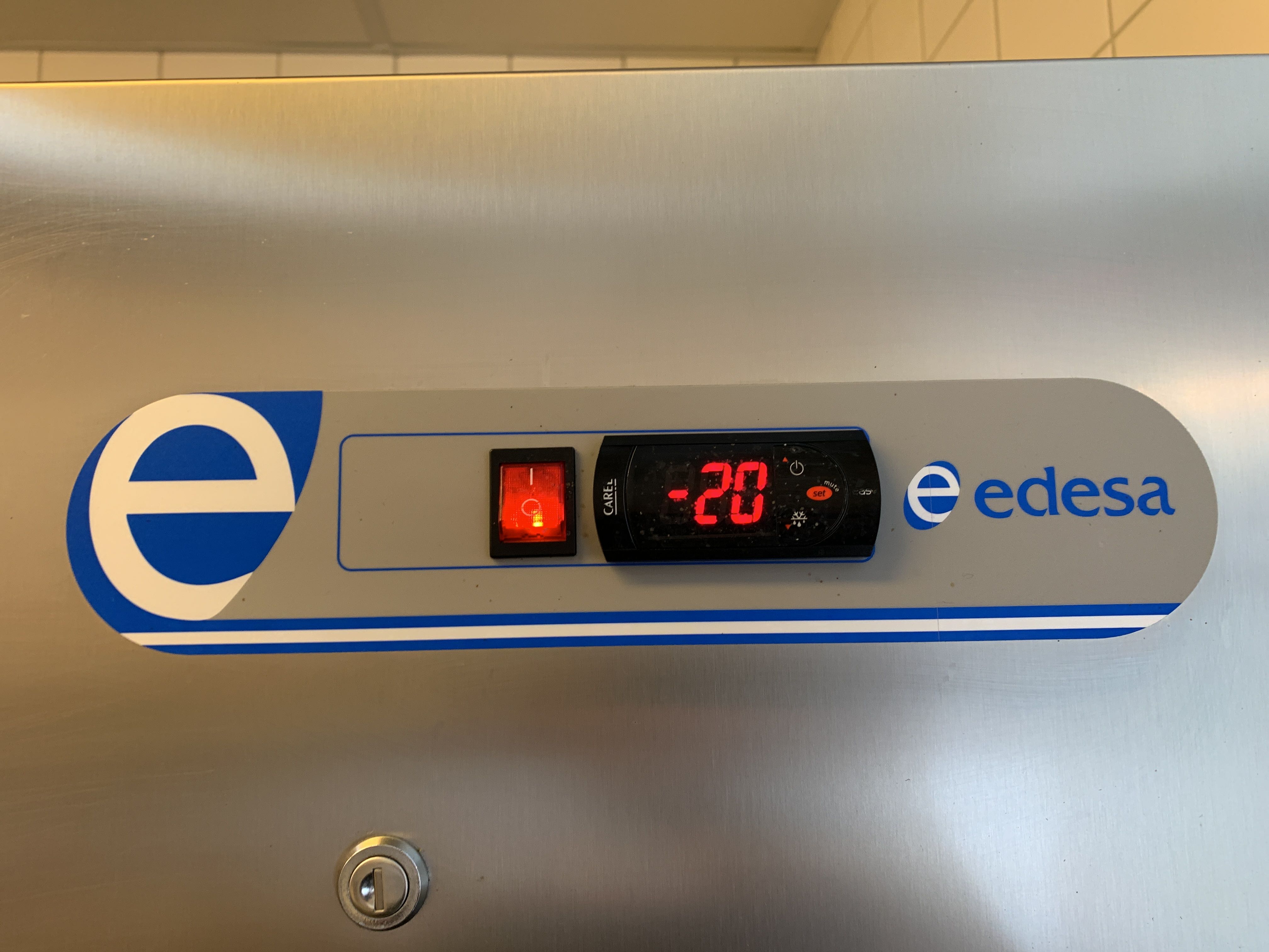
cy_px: 476
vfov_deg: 53.1
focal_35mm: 26
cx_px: 634
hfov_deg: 67.3
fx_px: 953
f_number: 1.8
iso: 80
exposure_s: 1/50
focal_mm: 4.25
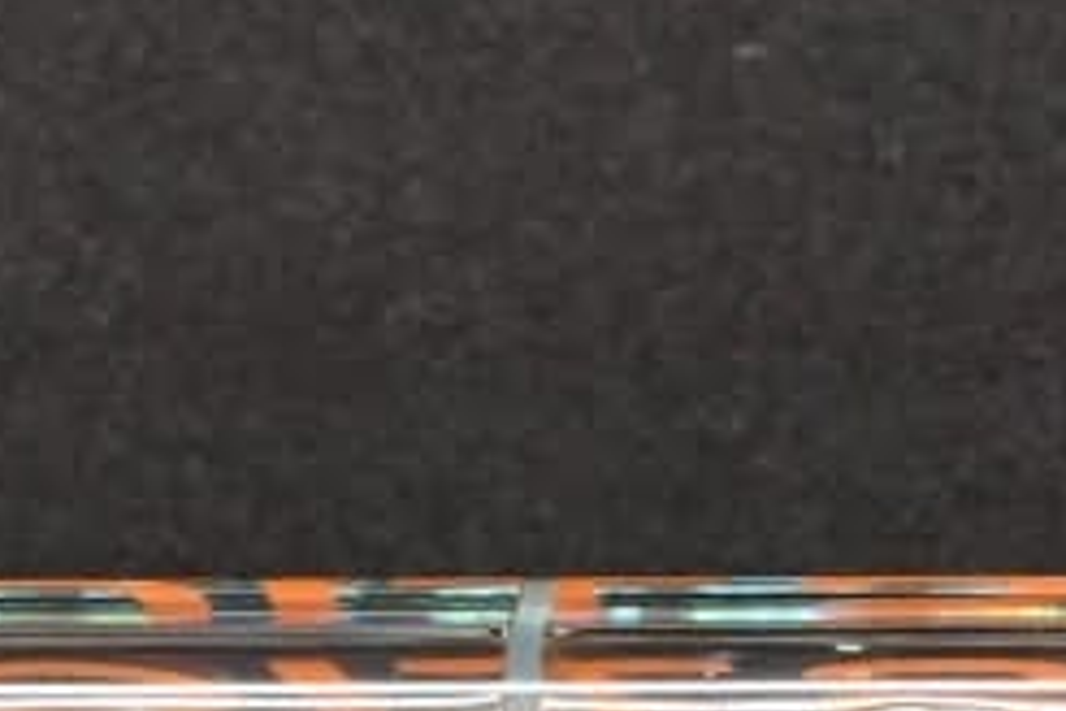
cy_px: 2215
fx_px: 10156
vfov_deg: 3.9
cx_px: 2370
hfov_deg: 5.8
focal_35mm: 343
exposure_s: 1/40
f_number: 5
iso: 720
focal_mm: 35
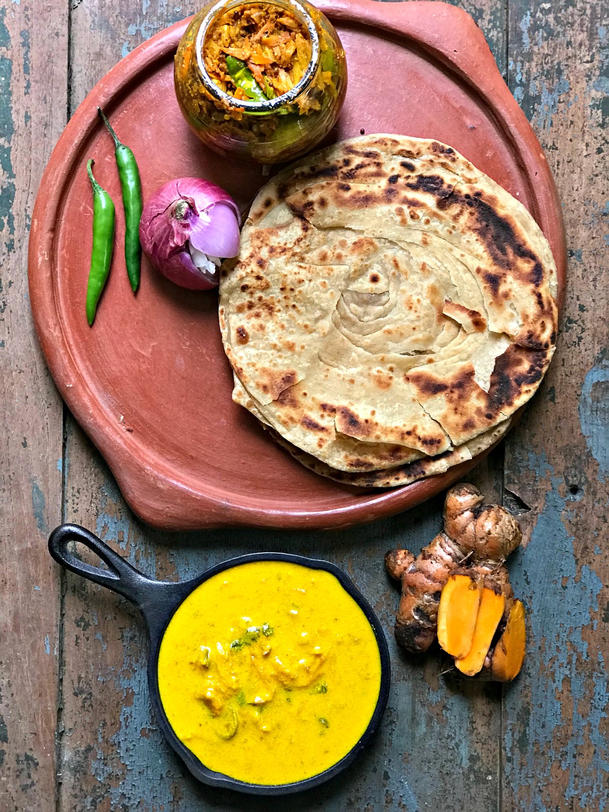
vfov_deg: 33.8
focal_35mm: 57
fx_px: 1337
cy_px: 406
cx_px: 304
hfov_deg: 25.7
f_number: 2.8
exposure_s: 1/50
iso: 100
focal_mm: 6.6
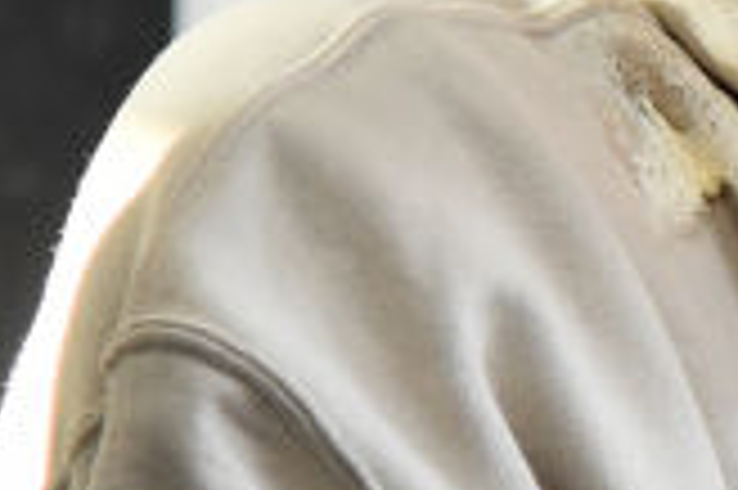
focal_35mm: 513
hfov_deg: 3.9
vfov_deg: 2.7
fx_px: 10506
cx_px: 1935
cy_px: 112
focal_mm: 82
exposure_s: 1/1000
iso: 3200
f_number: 4
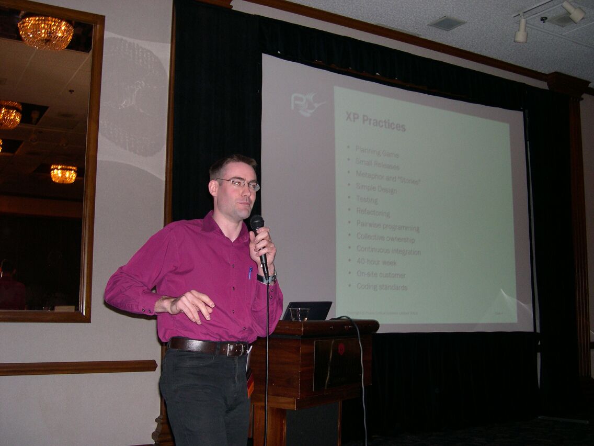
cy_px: 223
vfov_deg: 37.7
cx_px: 297
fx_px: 652
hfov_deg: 49.0
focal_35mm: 38
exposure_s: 1/60
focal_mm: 8
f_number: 2.8
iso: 230
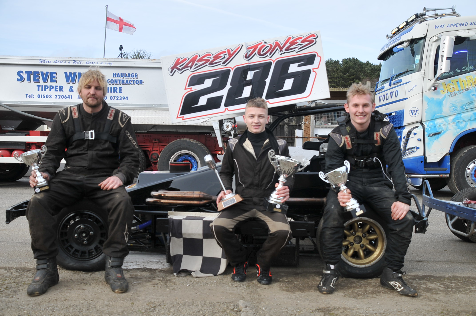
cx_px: 238
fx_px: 475
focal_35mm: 36
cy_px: 158
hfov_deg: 53.2
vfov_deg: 36.8
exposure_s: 1/500
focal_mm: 24
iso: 200
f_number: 5.6
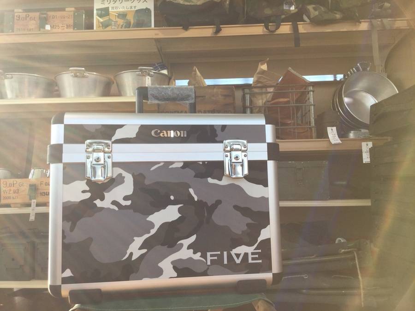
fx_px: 372
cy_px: 156
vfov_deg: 45.4
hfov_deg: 58.4
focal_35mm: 31
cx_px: 208
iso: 25
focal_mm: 3.3
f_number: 2.4
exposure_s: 1/120
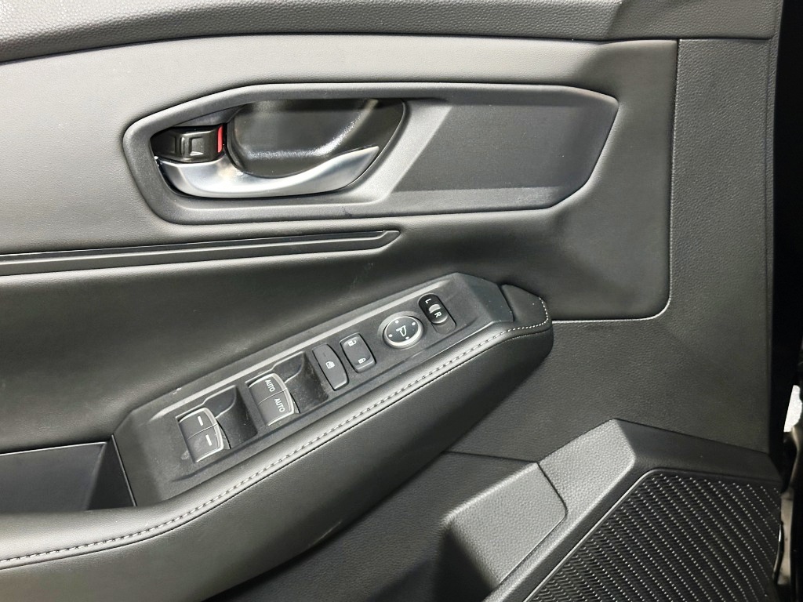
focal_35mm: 48
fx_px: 1113
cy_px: 301
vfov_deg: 30.3
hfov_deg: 39.7
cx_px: 402
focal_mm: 6.86
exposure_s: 1/24
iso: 640
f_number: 1.78
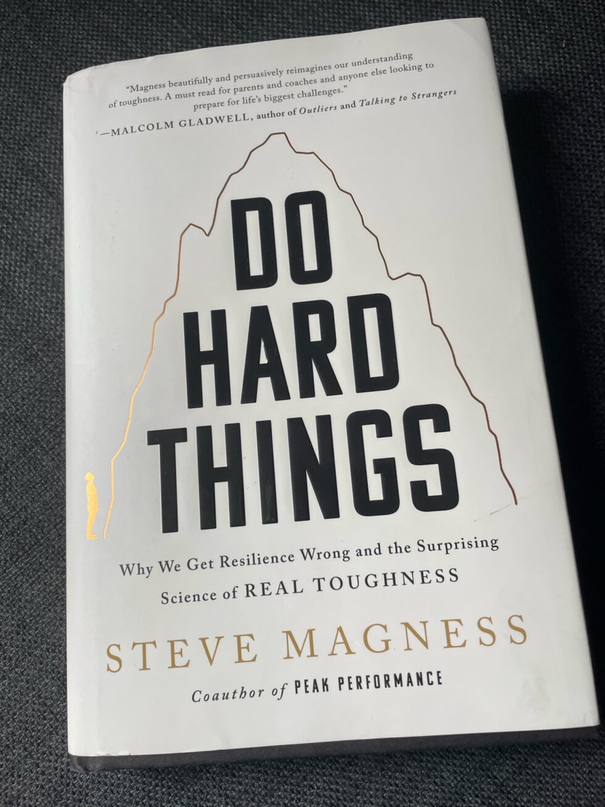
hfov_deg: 53.1
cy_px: 404
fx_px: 606
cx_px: 302
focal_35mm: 26
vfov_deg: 67.3
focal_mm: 4.2
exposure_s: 1/121
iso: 40
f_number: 1.6
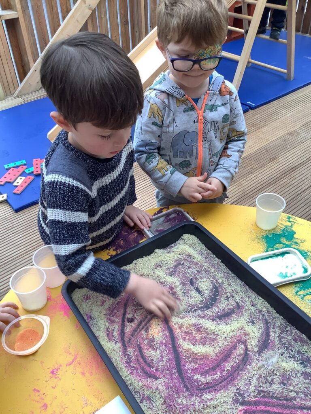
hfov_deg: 45.4
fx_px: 371
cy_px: 207
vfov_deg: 58.4
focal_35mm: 31
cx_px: 156
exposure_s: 1/50
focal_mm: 3.3
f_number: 2.4
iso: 80
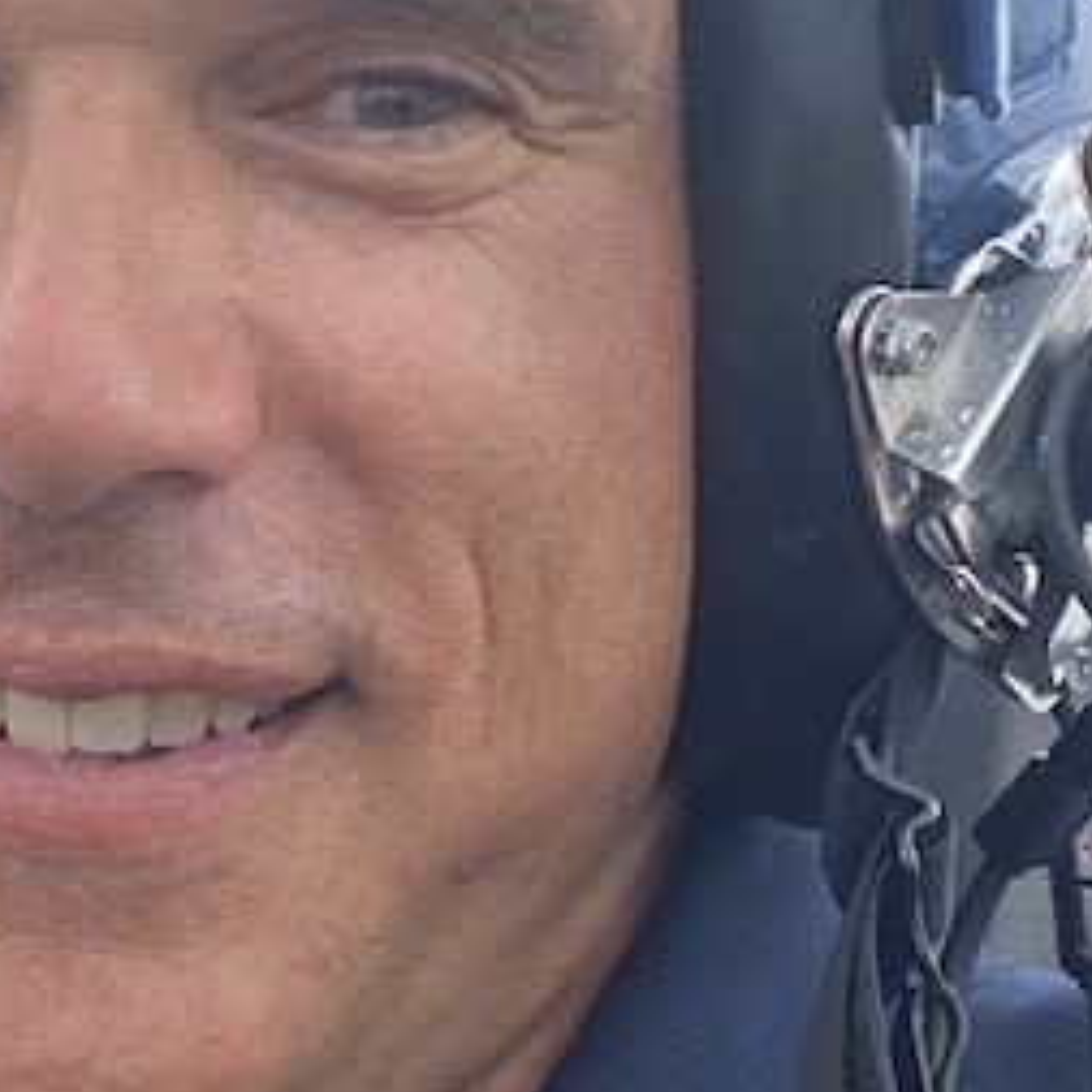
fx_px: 3747
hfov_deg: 16.4
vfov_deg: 16.6
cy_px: 488
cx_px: 112
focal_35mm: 105
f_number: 2.2
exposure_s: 1/151
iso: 25
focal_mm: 2.71
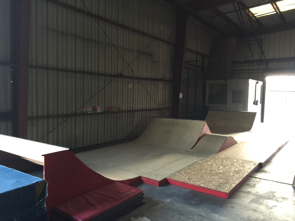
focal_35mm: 29
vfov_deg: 48.2
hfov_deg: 61.7
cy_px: 110
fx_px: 247
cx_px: 148
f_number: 2.2
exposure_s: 1/15
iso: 125
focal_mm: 4.15
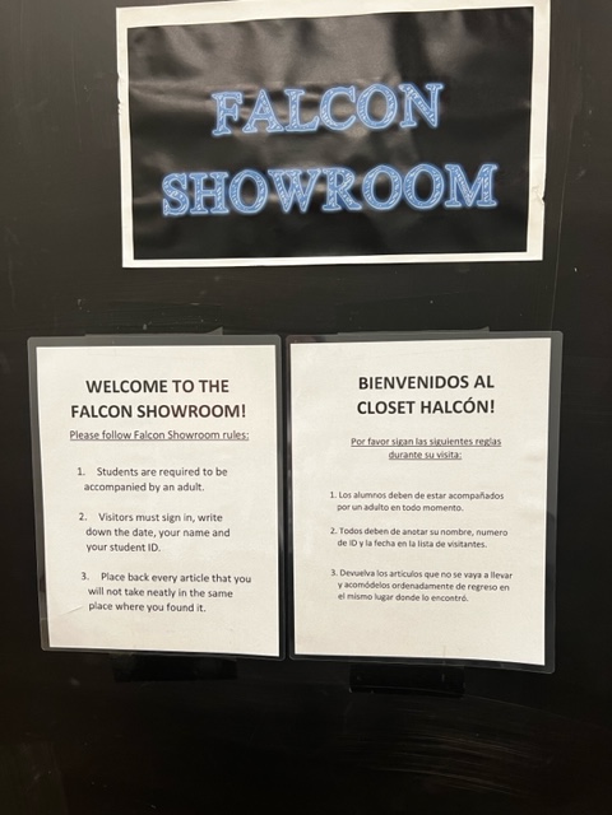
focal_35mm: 26
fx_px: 613
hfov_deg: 53.1
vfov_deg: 67.3
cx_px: 306
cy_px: 408
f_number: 1.5
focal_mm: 5.7
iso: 125
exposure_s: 1/60
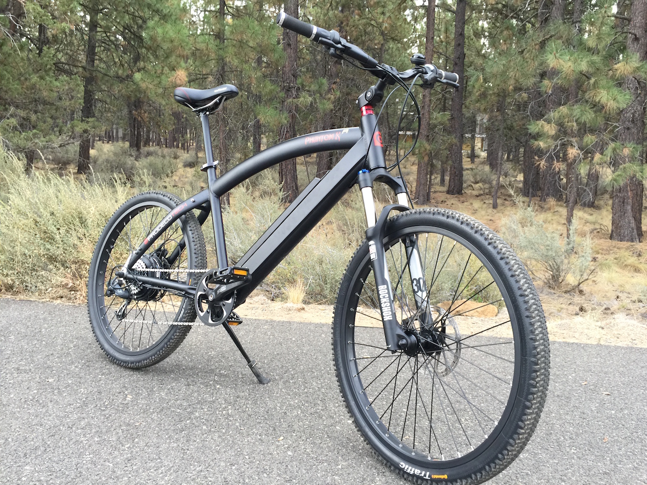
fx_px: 542
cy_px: 242
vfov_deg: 48.2
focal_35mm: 29
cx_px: 324
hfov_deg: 61.7
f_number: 2.2
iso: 32
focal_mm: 4.15
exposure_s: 1/30
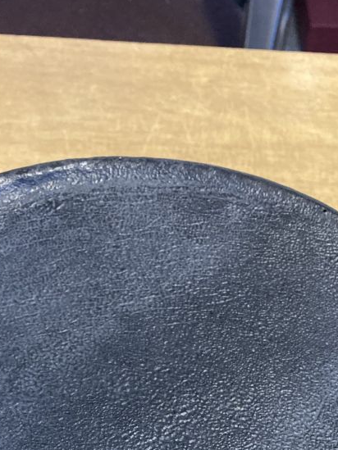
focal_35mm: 68
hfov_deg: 21.6
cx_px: 122
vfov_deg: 26.5
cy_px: 484
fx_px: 885
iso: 200
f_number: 1.8
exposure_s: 1/50
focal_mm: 3.99
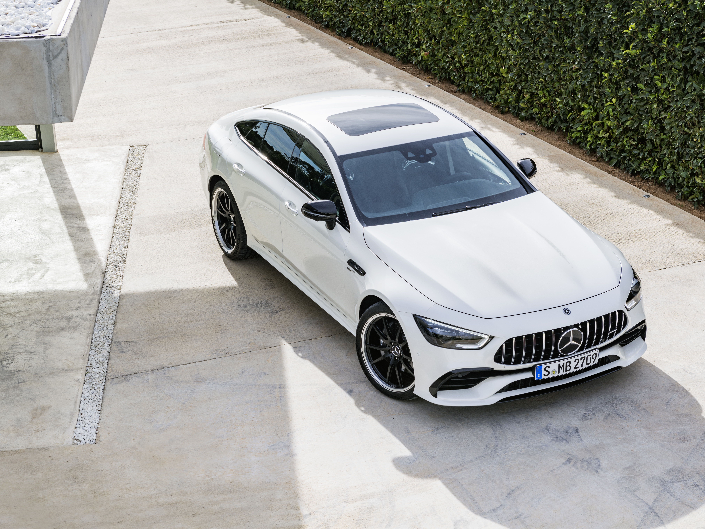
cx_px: 351
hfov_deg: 28.6
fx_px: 1385
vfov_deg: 21.6
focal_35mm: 68
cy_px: 263
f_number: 11
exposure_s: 1/200
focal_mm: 62
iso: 100
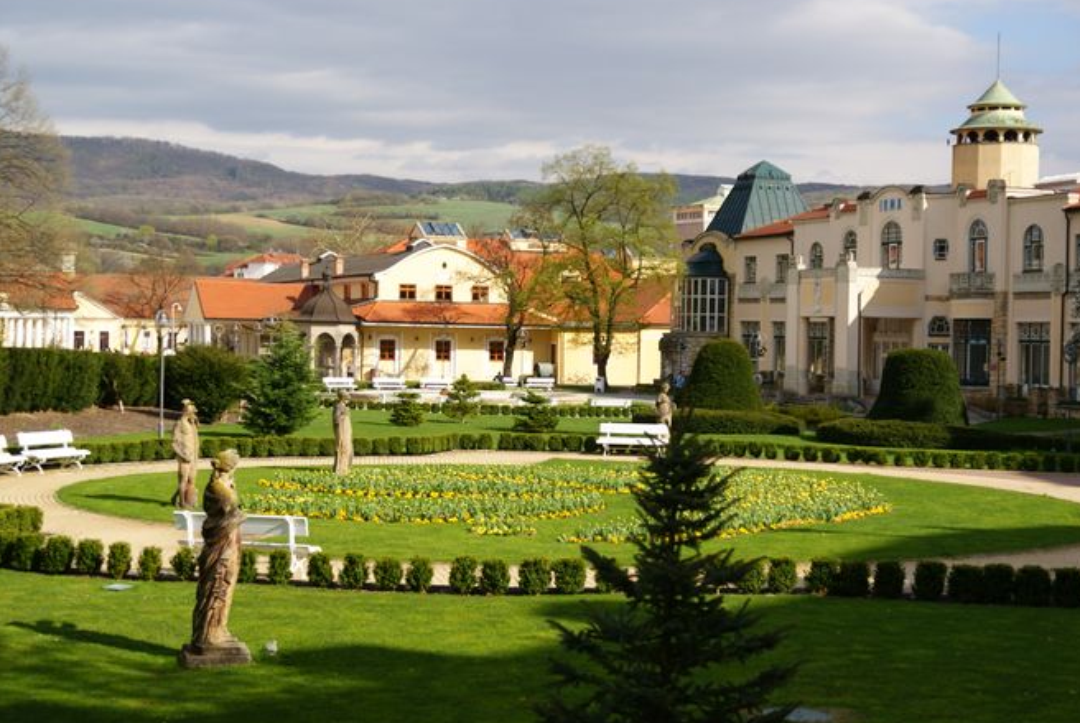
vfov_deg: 21.3
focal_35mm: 64
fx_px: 1922
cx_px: 533
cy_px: 361
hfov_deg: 31.4
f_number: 4
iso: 100
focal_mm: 40
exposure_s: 1/800
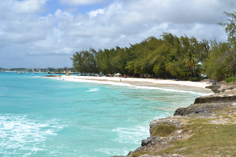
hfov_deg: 43.6
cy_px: 78
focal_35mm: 45
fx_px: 295
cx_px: 118
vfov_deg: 29.9
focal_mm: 30
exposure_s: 1/320
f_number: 8
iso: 100
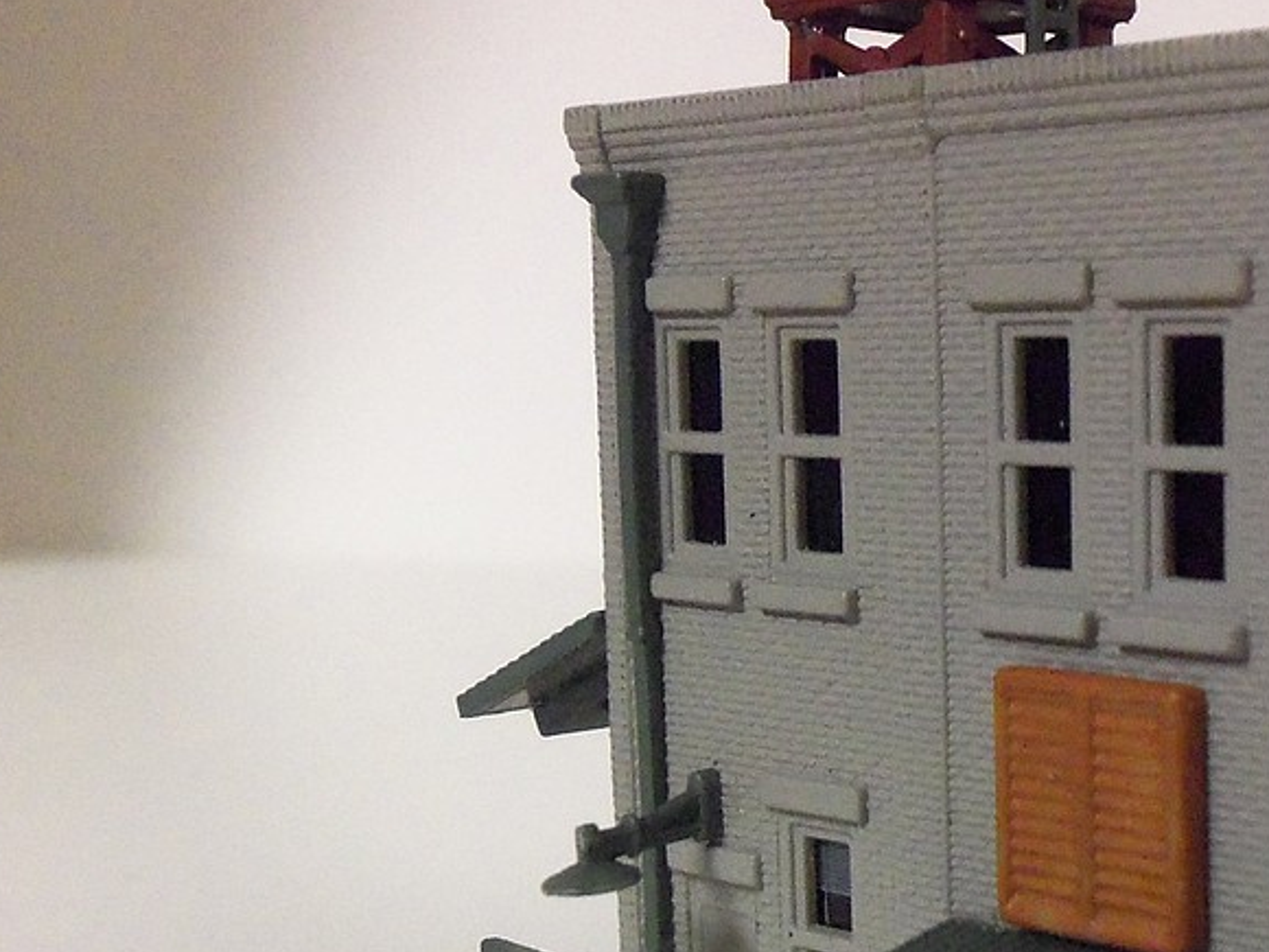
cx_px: 1227
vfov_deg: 22.8
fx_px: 2346
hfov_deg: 28.6
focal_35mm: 64
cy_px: 654
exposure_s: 1/20
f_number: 3.4
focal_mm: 5.2
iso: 400
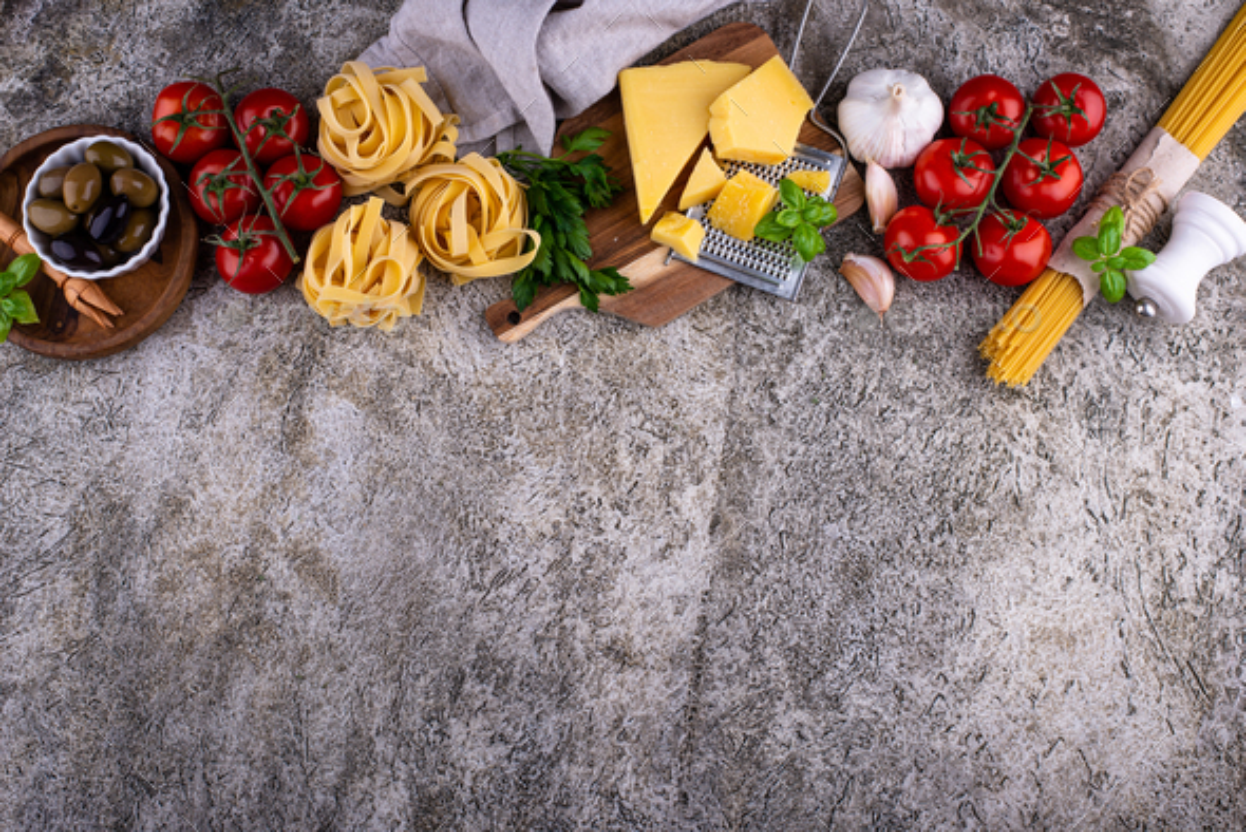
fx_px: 1731
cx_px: 623
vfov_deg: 27.0
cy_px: 416
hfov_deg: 39.6
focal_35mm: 50
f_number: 9
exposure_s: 1/100
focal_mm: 50
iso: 100
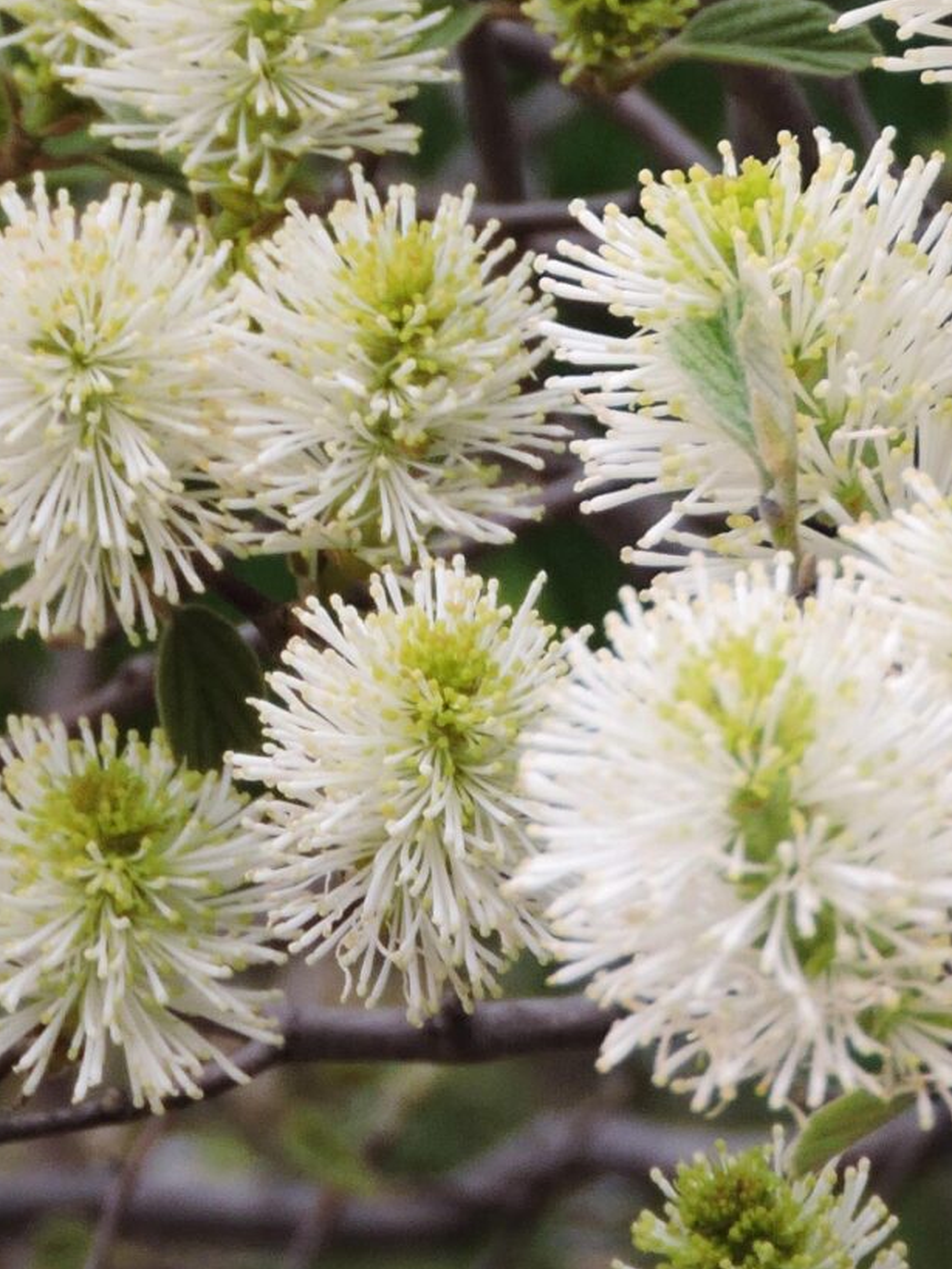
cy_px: -686
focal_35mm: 687
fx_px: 25192
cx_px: 531
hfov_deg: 2.2
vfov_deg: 2.9
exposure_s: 1/80
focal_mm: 39.4
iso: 100
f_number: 5.3
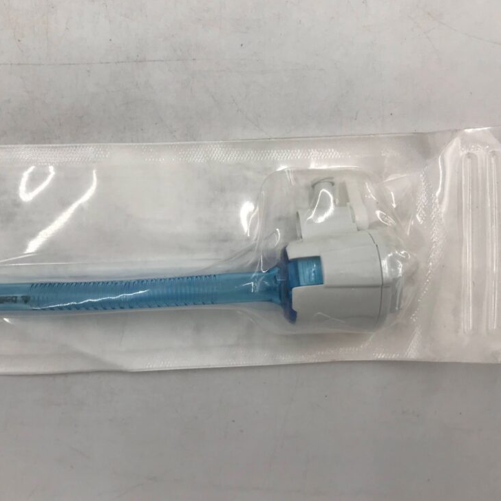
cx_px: 211
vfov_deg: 48.4
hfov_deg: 48.3
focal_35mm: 34
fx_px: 557
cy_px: 246
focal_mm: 3.99
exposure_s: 1/120
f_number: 1.8
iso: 25
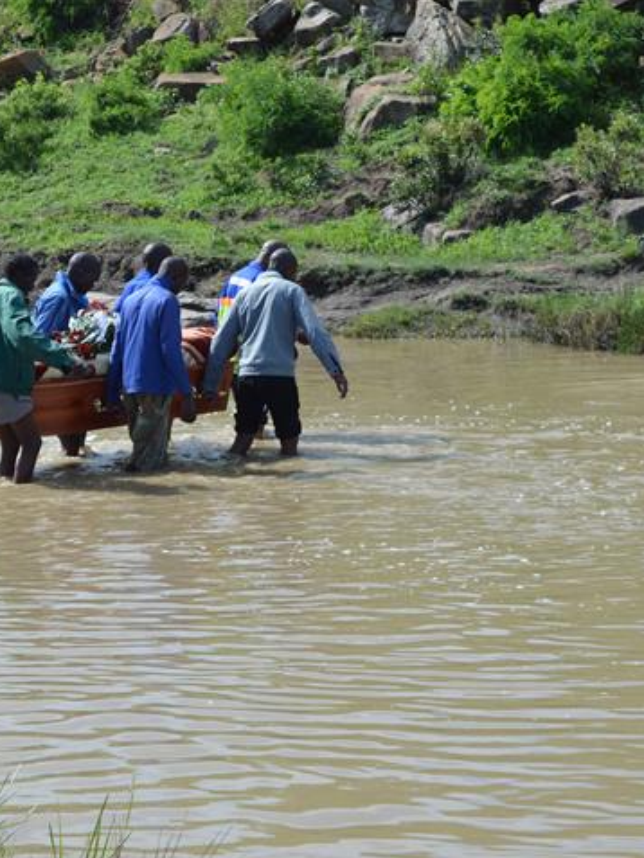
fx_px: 2969
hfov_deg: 12.3
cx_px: 147
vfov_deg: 16.4
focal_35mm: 120
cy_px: 430
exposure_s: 1/200
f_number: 7.1
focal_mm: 55
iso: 100
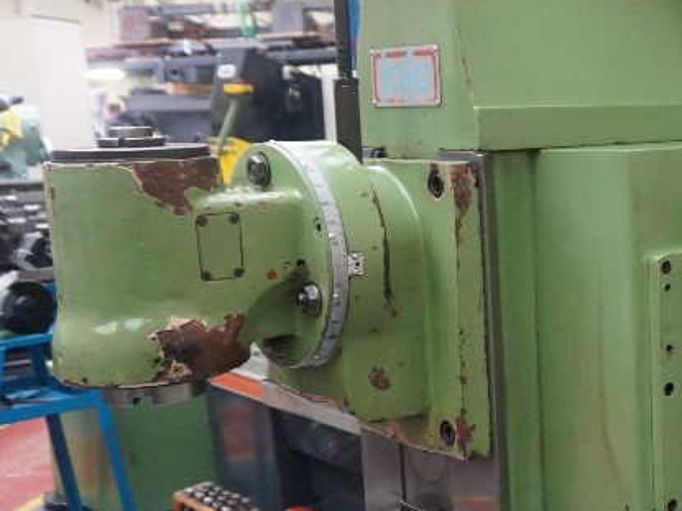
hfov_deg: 30.9
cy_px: 288
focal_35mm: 57
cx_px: 710
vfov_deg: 25.6
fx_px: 1123
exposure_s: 1/160
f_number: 3.5
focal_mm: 16
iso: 3200
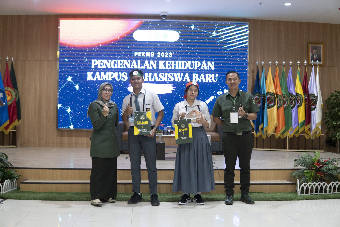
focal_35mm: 45
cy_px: 114
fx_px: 425
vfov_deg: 29.9
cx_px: 170
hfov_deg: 43.6
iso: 800
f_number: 1.8
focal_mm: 30
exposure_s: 1/125
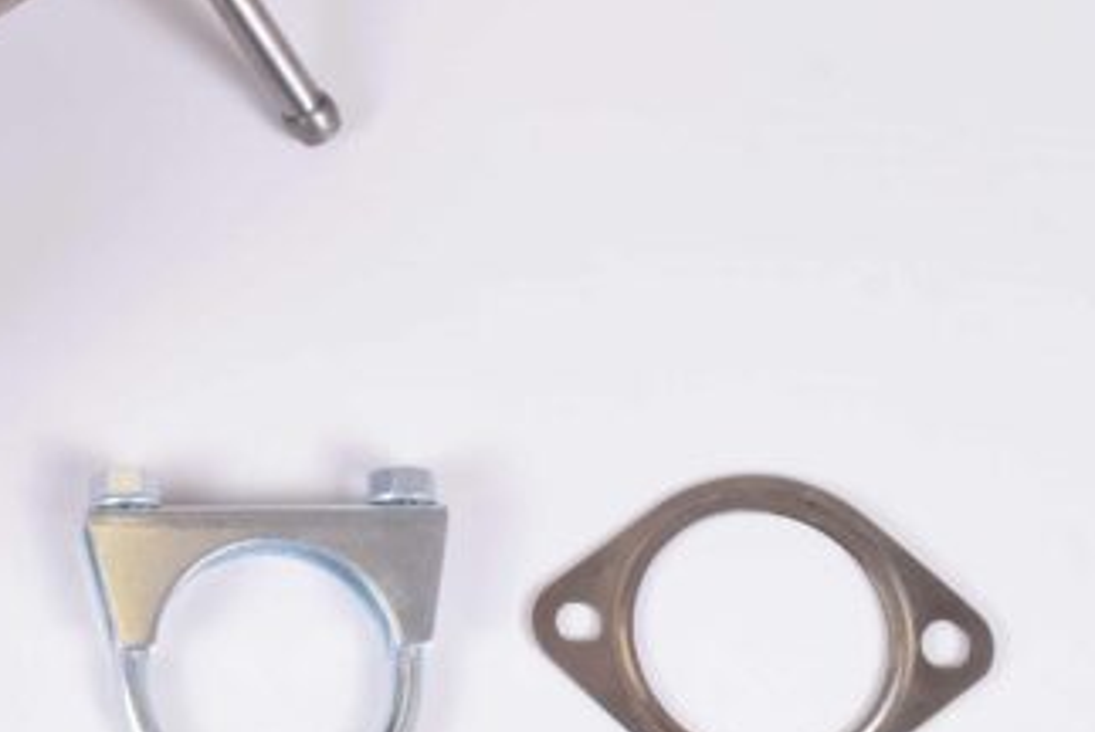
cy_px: 496
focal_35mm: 133
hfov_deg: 14.8
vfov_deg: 10.3
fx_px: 4049
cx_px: -315
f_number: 16
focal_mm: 28
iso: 400
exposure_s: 1/60
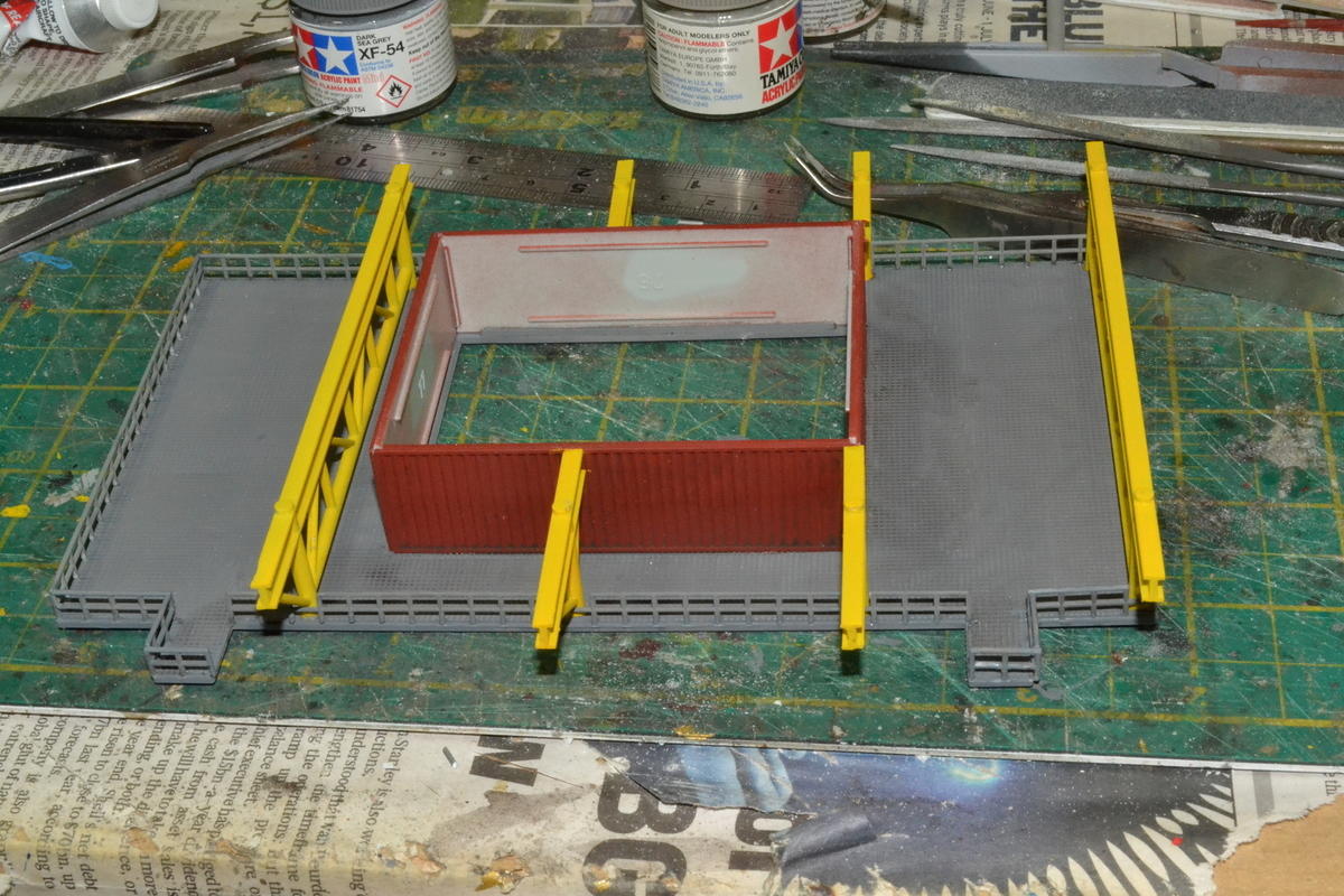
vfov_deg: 22.6
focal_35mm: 60
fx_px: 2240
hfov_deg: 33.4
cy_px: 448
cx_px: 672
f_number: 22
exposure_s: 1/60
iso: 3200
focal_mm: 40
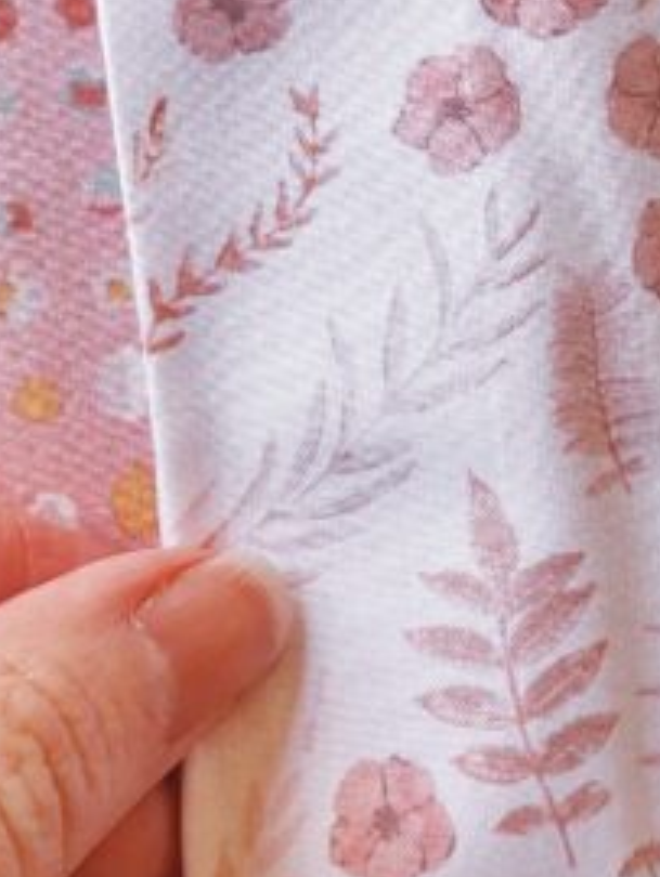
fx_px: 2310
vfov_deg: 21.2
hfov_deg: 16.1
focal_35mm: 91
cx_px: 527
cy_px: 130
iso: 80
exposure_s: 1/492
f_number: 1.78
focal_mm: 6.86
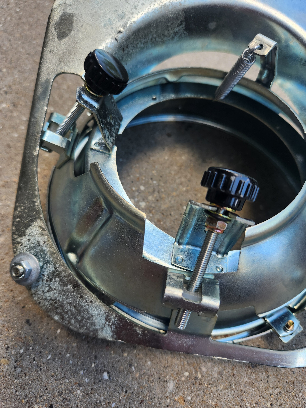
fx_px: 271
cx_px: 153
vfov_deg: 73.9
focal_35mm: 23
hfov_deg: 58.9
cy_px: 204
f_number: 1.8
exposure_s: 1/180
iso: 32
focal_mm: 5.4
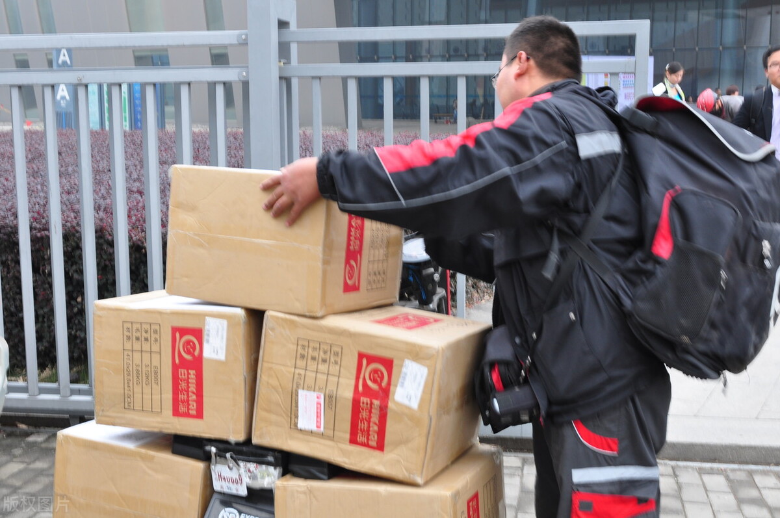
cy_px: 259
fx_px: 1039
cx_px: 390
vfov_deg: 28.0
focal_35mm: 48
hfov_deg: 41.2
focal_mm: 32
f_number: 9
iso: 320
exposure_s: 1/30
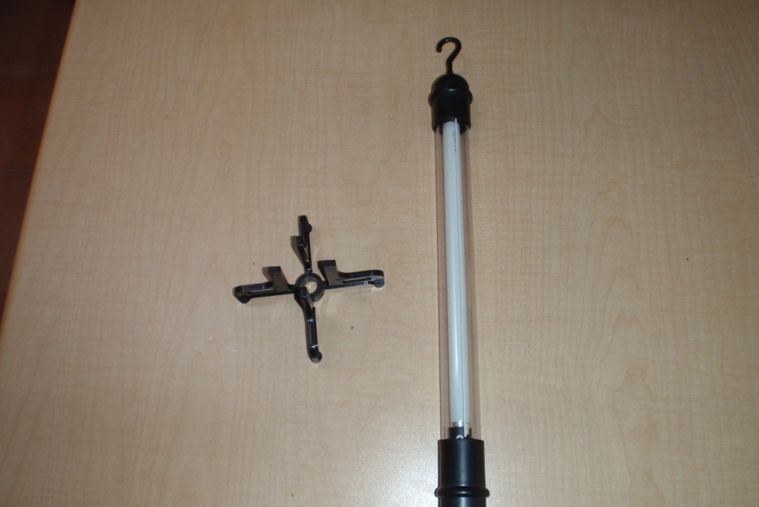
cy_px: 272
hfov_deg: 61.9
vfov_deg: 43.6
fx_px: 633
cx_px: 382
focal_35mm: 30
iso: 100
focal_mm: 5
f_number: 3.5
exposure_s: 1/30
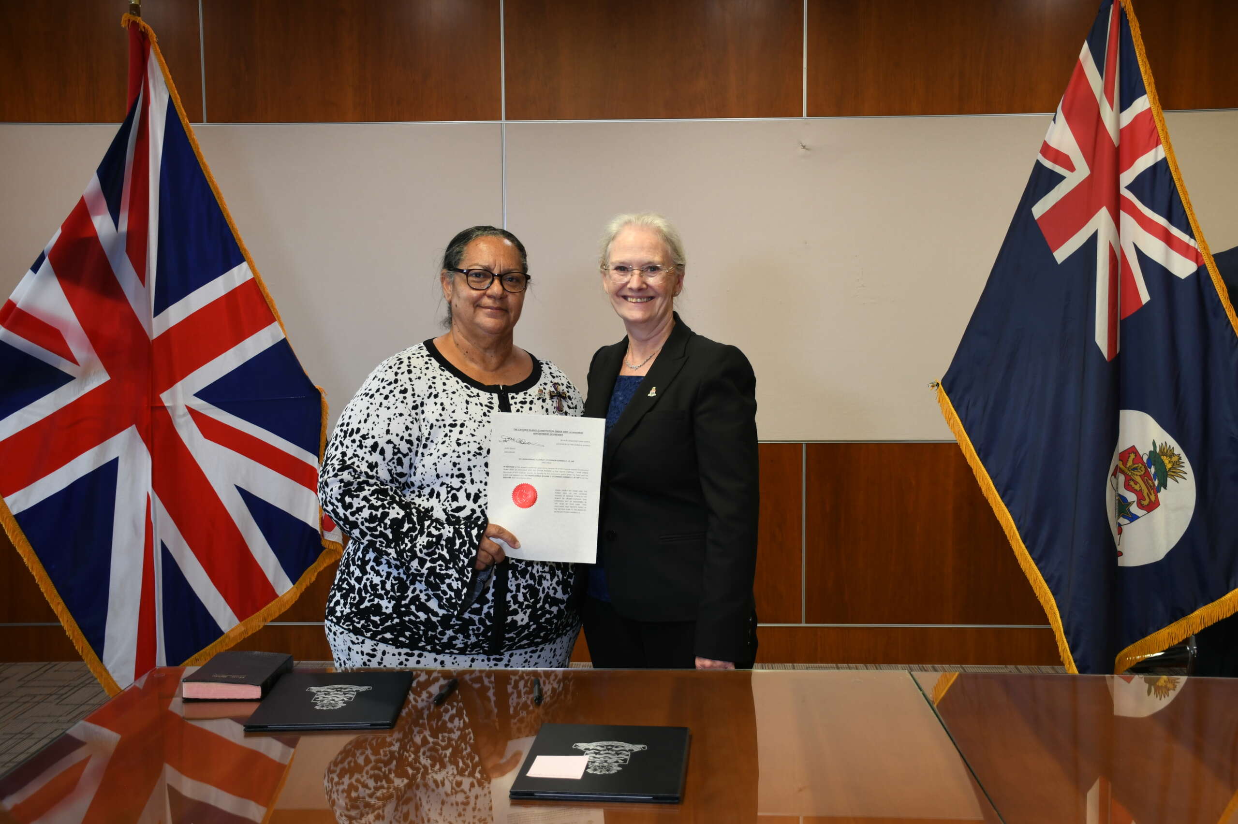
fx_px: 1341
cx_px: 619
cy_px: 412
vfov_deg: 34.2
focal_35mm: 39
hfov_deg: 49.6
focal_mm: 26
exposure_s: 1/40
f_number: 3.8
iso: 400
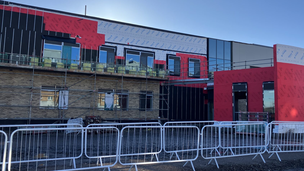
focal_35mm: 37
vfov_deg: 32.0
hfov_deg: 53.9
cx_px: 167
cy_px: 80
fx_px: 298
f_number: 1.8
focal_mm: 3.99
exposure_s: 1/1215
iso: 32
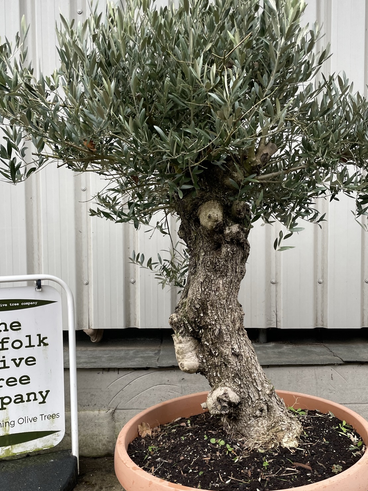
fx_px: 510
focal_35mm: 36
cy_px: 261
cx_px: 191
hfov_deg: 39.6
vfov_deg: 51.3
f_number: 1.6
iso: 64
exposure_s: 1/121
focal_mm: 4.2
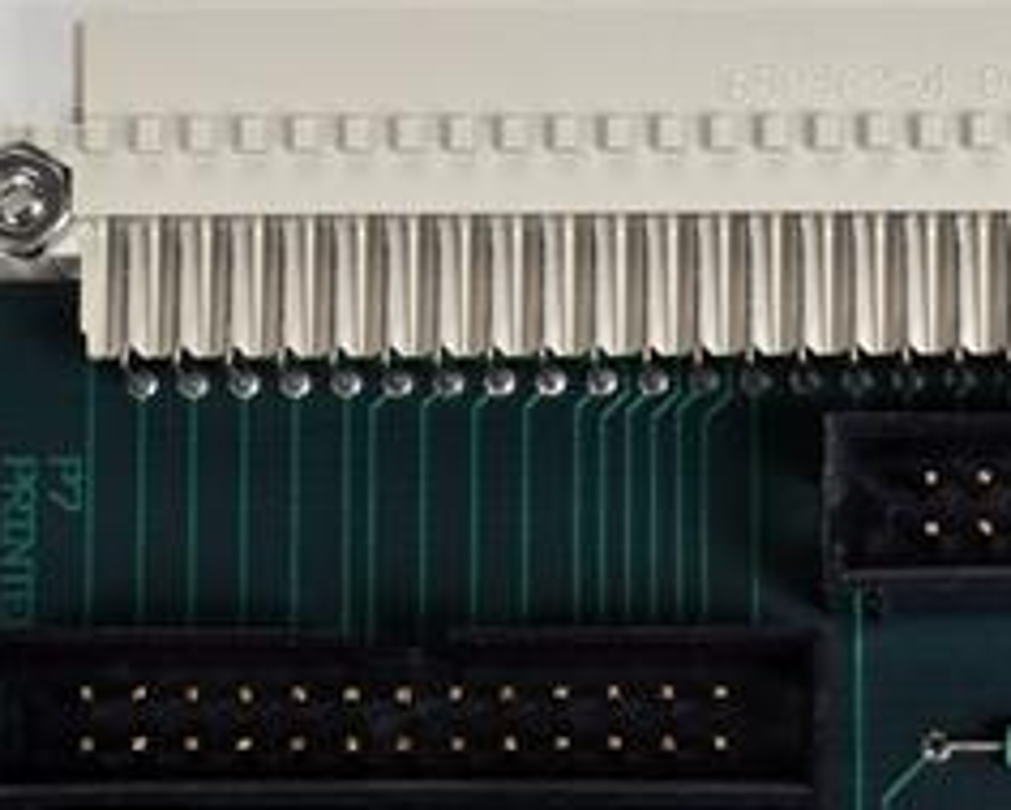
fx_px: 3748
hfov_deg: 15.2
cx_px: 934
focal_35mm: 125
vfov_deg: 12.3
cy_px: 647
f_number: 13
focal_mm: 35
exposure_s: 1/200
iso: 200
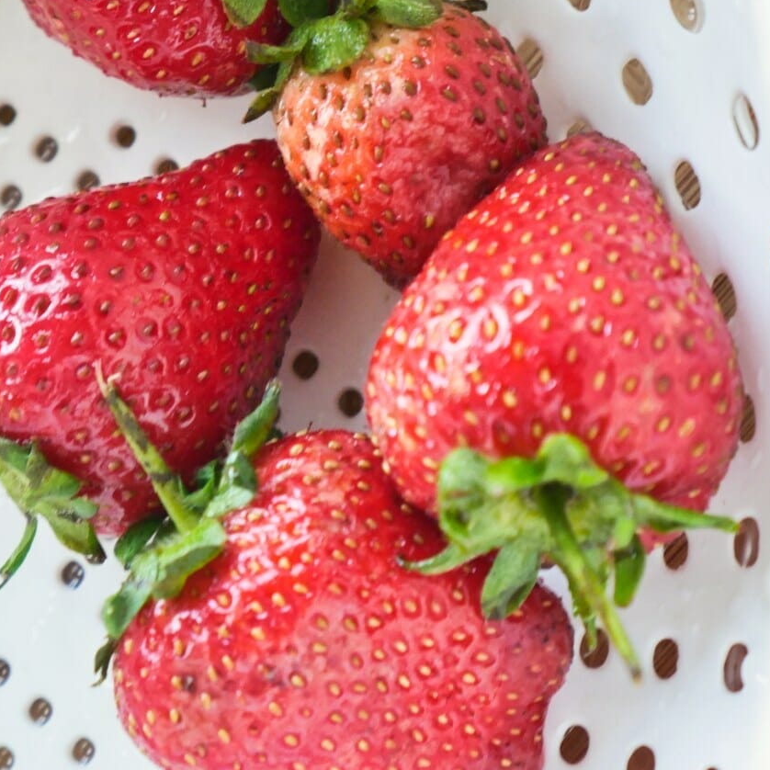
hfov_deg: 13.1
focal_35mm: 133
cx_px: 348
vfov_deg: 13.1
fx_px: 3347
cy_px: 332
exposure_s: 1/30
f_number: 5.6
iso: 800
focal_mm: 42
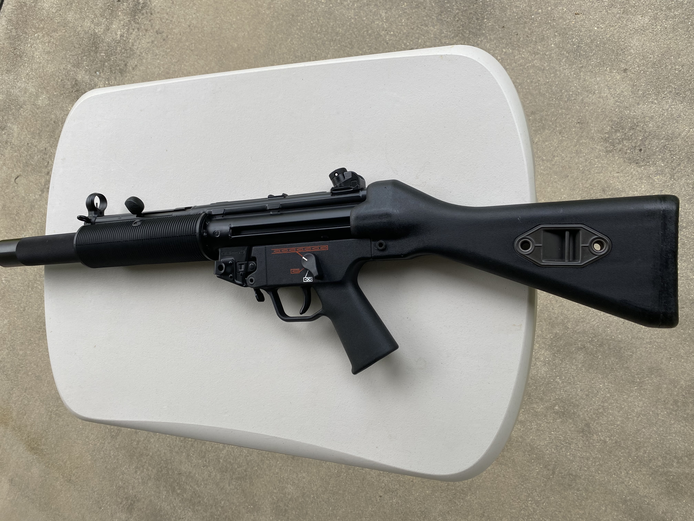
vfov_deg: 53.1
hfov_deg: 67.3
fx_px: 521
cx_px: 347
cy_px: 260
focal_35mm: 26
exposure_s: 1/522
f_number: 1.8
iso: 32
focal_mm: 4.25
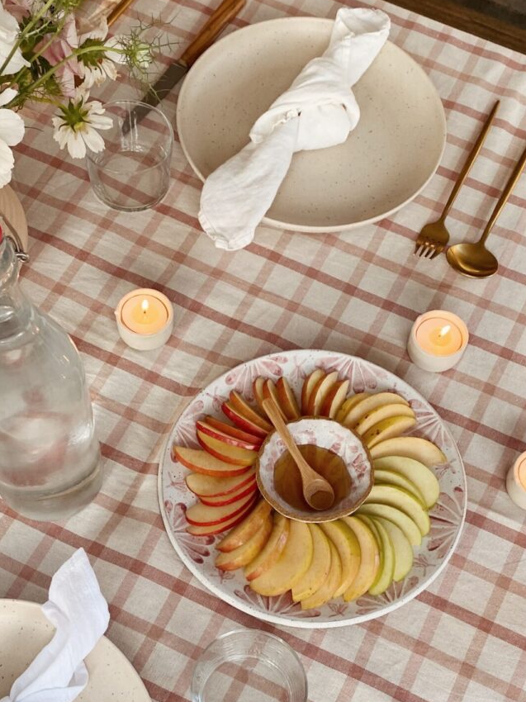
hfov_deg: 30.9
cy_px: 519
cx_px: 249
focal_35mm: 47
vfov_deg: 39.5
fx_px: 953
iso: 64
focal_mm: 4.25
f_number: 1.8
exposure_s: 1/120
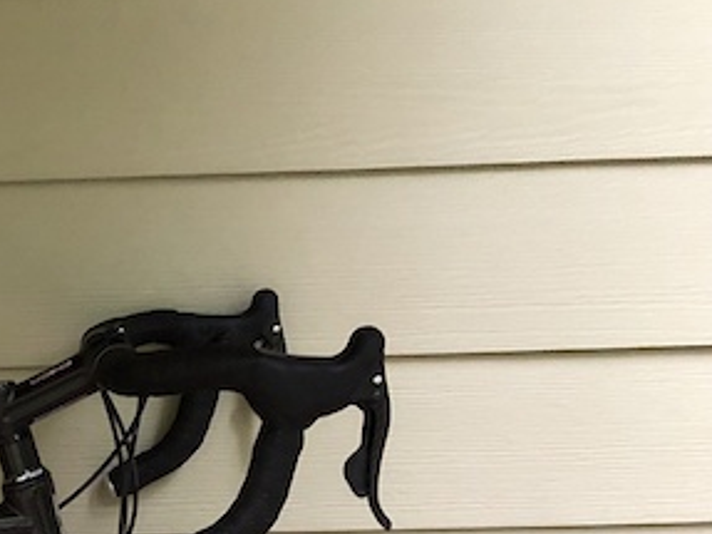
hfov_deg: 21.9
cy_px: 653
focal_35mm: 78
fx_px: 1604
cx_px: -278
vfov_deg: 17.9
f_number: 1.8
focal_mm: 3.99
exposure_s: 1/15
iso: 100
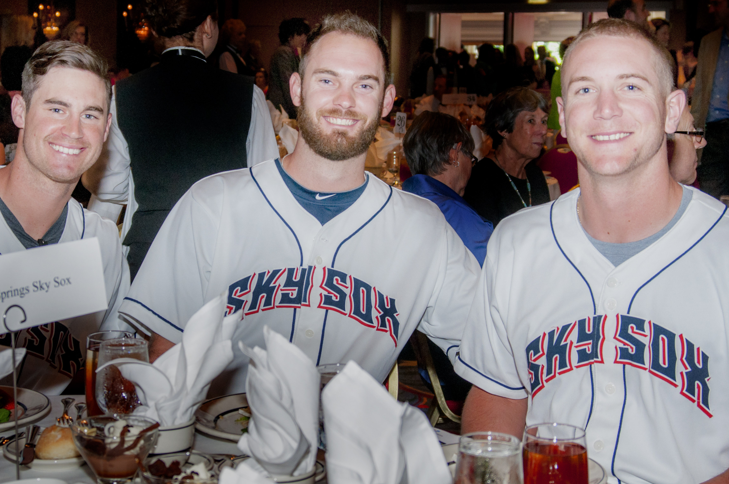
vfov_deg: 19.7
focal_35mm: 69
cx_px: 328
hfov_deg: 29.3
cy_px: 194
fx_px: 1396
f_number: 5.6
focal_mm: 38
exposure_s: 1/60
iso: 400
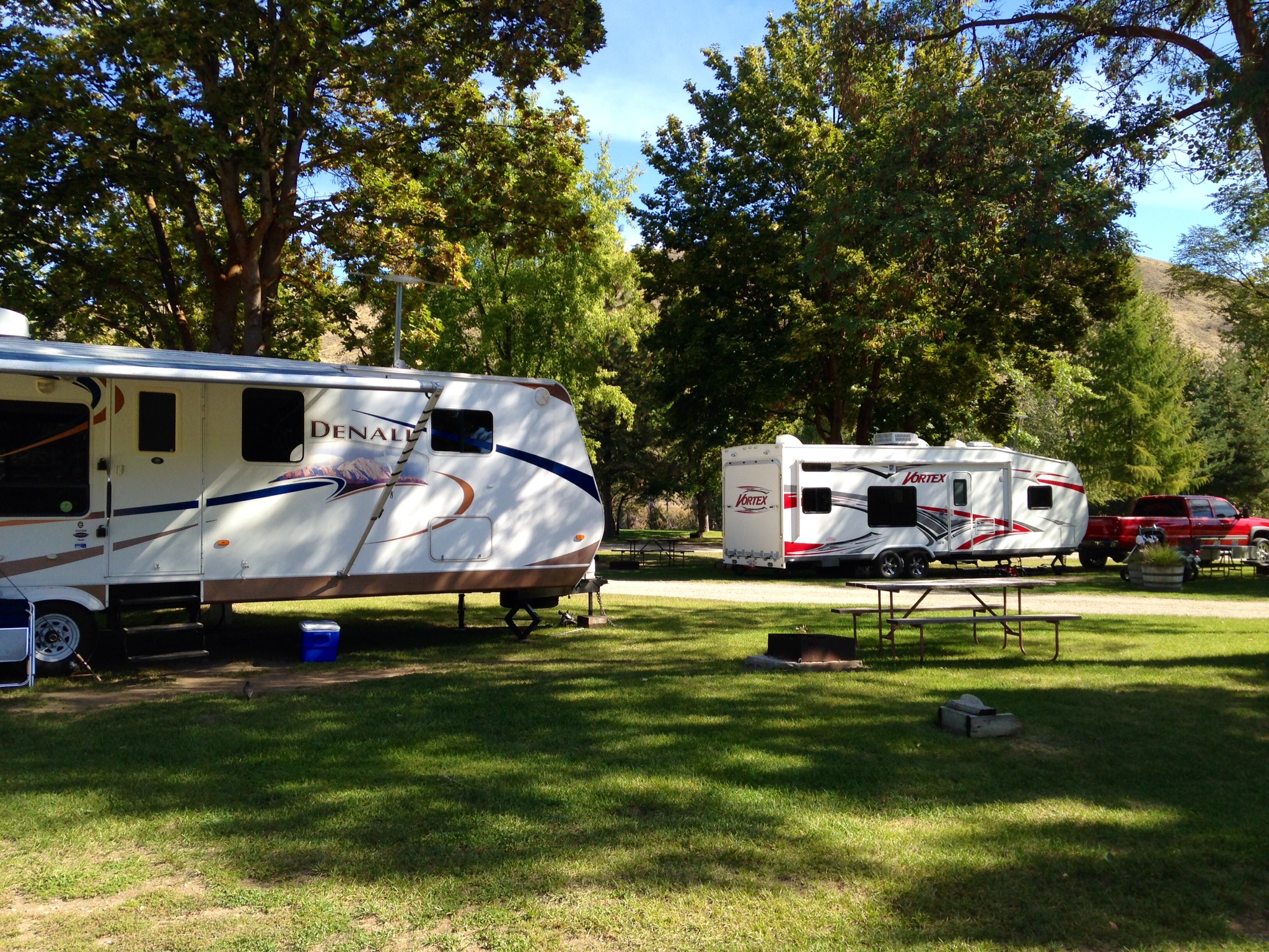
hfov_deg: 55.4
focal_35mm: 33
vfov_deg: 42.9
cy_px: 476
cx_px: 634
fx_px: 1210
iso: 50
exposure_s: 1/507
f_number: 2.4
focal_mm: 4.12
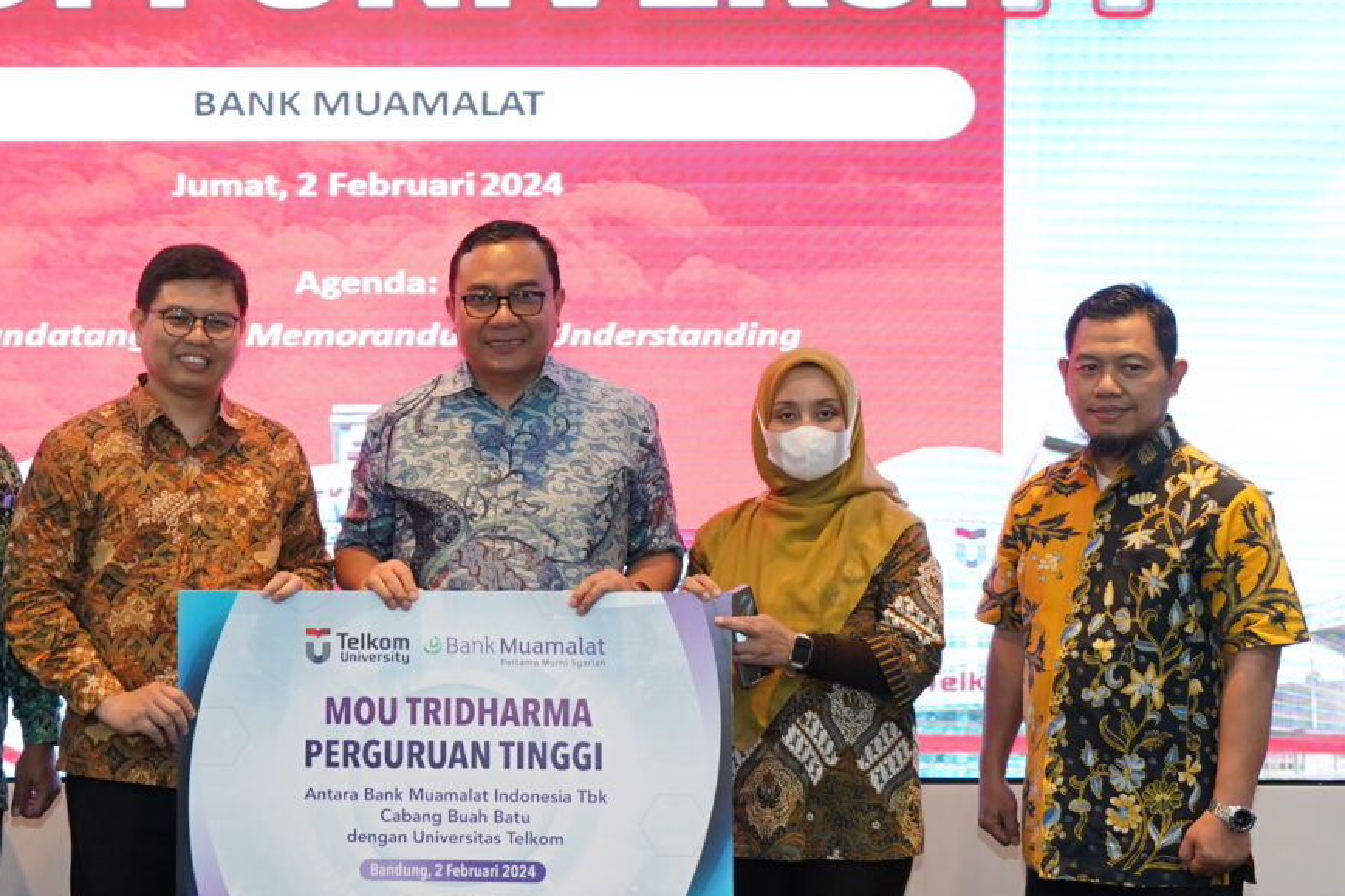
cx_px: 406
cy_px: 378
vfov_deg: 20.6
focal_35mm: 66
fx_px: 2465
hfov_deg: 30.2
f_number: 2.8
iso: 1600
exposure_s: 1/200
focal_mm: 28
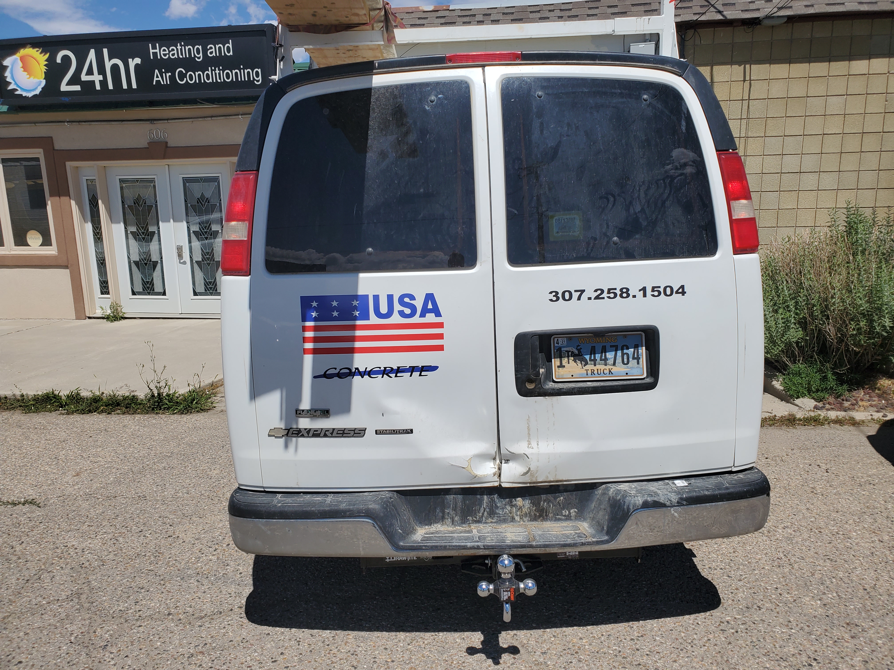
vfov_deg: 53.1
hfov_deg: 67.3
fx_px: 671
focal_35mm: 26
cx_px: 447
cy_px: 335
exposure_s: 1/3211
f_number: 2.4
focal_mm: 4.3
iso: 50
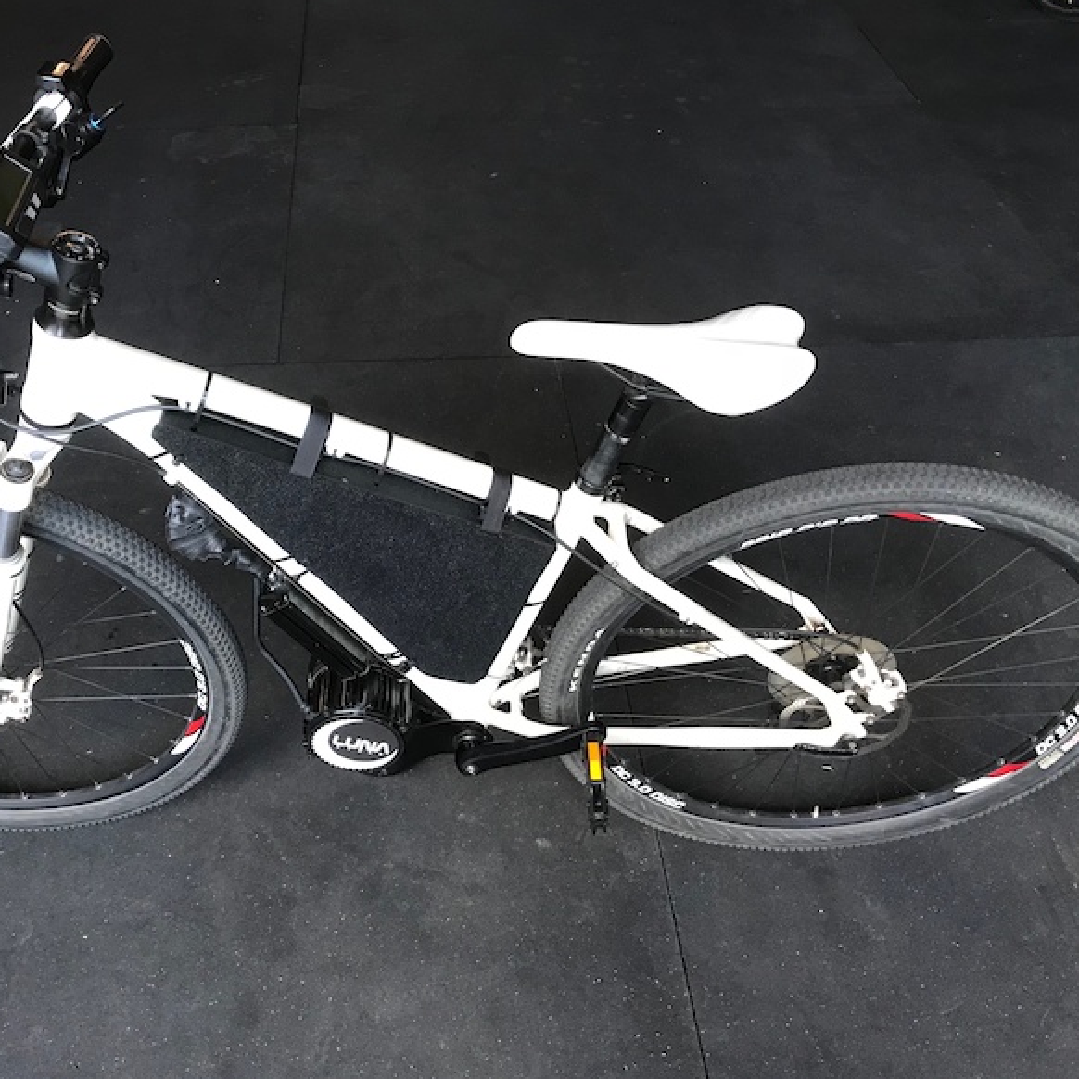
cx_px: 393
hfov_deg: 47.9
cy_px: 536
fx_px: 1199
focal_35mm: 34
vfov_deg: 48.5
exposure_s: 1/17
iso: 40
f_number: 1.8
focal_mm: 3.99
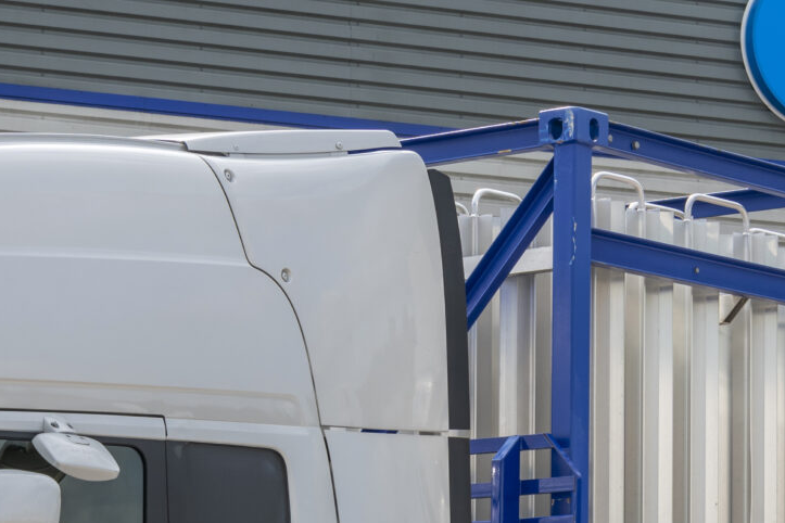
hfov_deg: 12.0
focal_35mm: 170
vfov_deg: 8.0
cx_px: 656
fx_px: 3707
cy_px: 700
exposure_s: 1/320
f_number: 8
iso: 100
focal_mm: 48
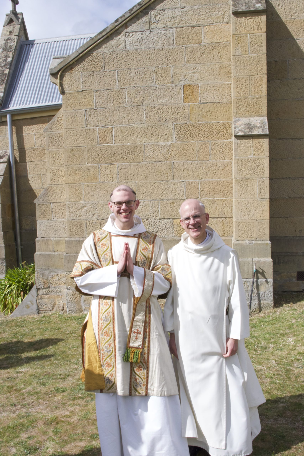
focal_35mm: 36
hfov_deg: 36.9
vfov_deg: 53.1
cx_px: 152
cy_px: 228
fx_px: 456
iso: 1600
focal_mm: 24.38
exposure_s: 1/320
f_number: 29
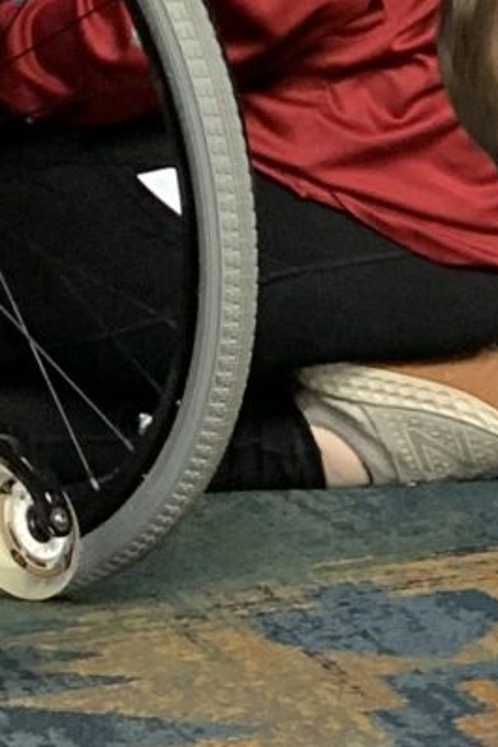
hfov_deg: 7.1
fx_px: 3613
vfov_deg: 11.4
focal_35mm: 174
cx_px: 1443
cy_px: 1107
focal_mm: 4.25
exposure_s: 1/60
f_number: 1.8
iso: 100
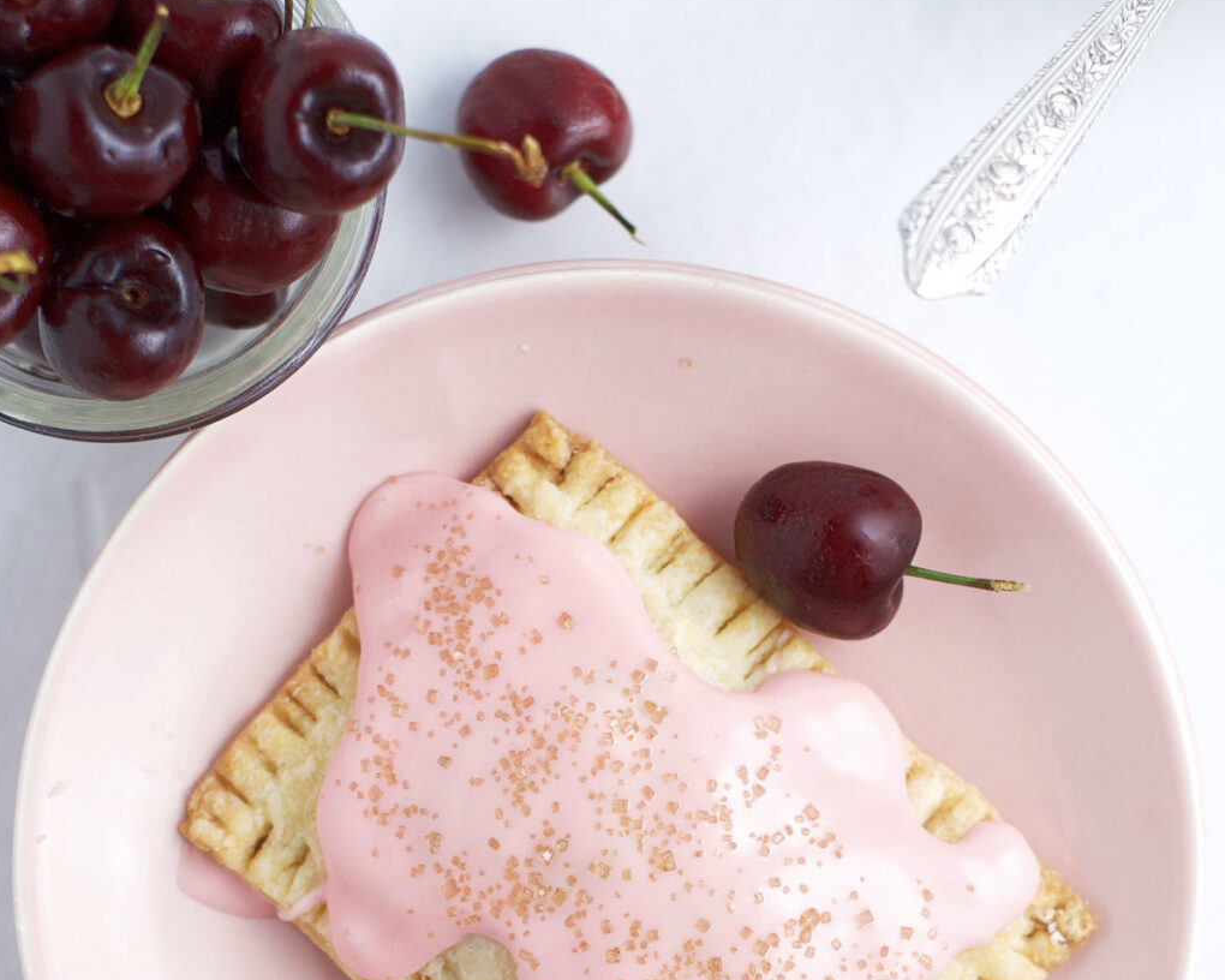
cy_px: 818
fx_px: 3843
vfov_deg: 14.4
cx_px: 611
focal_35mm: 106
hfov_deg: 18.1
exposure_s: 1/125
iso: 100
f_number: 2.8
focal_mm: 50
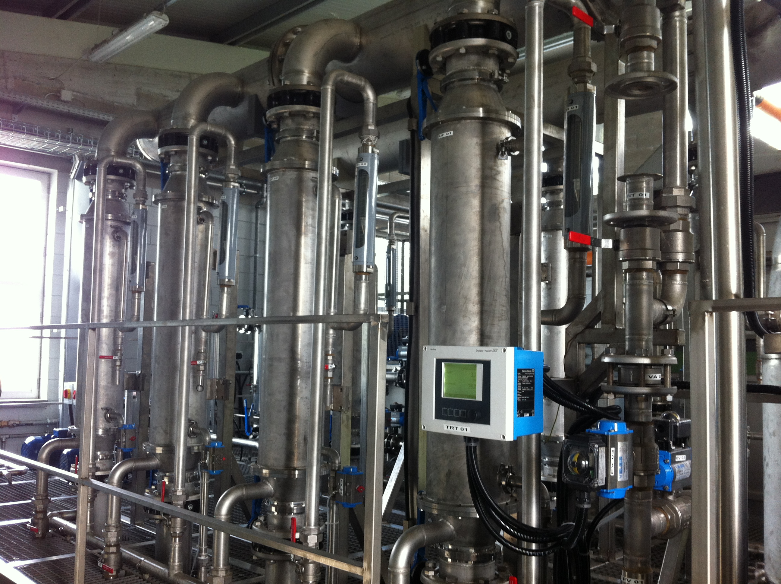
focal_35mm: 35
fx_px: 788
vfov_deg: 40.6
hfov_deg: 52.7
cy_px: 292
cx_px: 390
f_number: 2.8
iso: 80
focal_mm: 3.85
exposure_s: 1/17
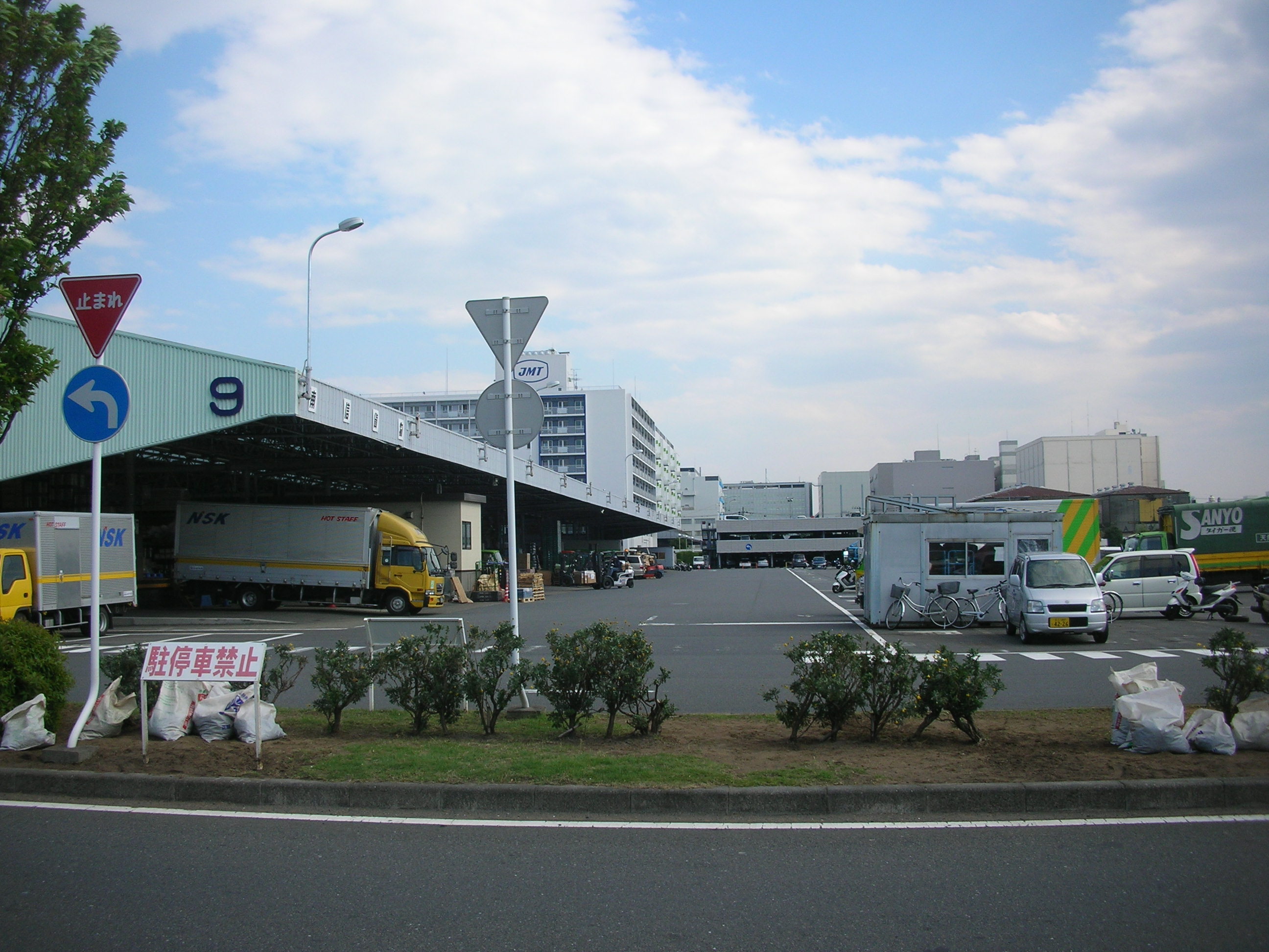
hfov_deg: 52.6
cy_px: 476
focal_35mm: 35
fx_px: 1283
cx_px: 634
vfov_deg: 40.7
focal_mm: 5.8
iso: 50
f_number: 8.5
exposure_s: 1/81.1
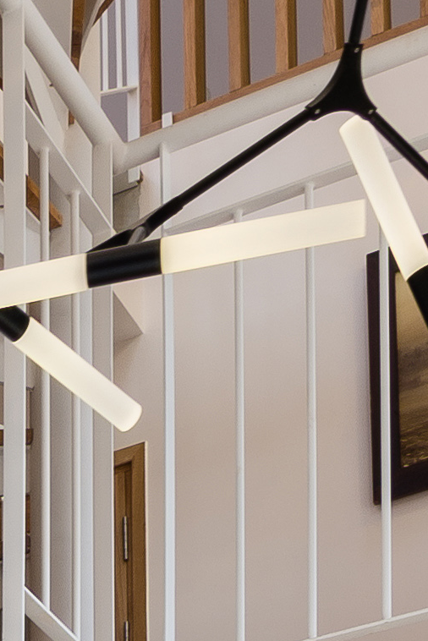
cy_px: 1729
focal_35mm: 135
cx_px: -505
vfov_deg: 11.4
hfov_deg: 9.3
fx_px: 2405
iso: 100
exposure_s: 1/4
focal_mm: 17
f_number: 11
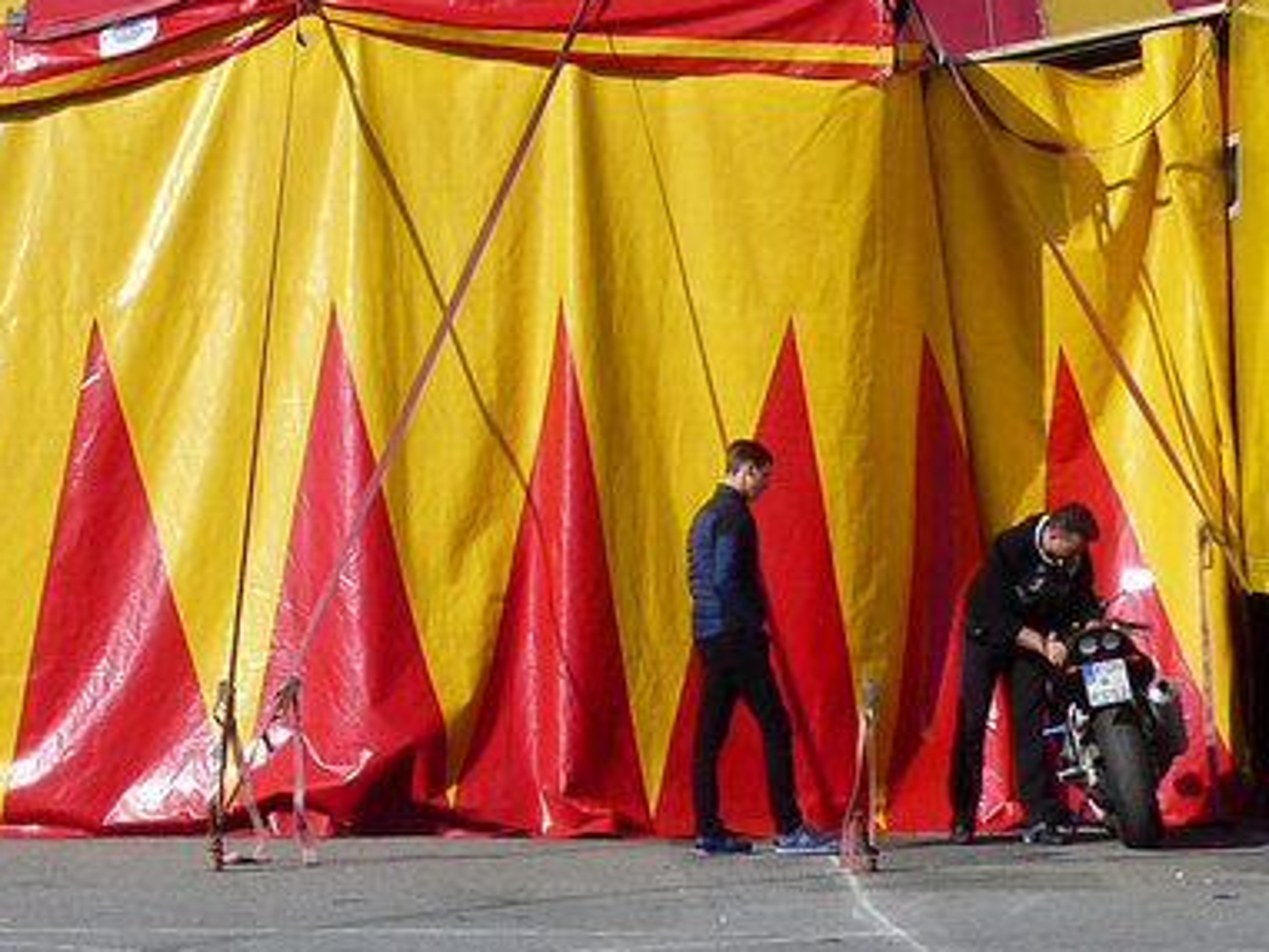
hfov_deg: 10.6
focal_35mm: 185
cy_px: -799
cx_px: 123
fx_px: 6784
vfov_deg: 7.8
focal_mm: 8.7
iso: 100
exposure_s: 1/1600
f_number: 4
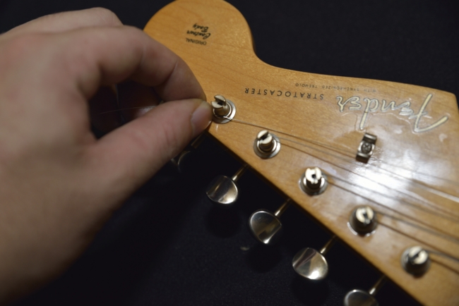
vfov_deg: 19.5
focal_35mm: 70
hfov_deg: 28.8
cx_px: 230
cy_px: 153
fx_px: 893
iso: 400
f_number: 4
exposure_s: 1/80
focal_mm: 70
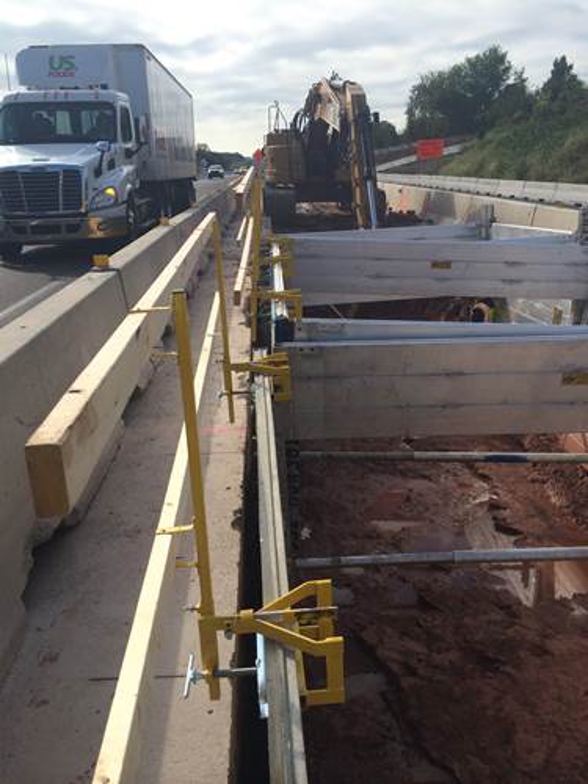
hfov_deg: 46.8
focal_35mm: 30
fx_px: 679
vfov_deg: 60.0
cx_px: 294
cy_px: 392
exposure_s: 1/2160
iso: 40
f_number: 2.2
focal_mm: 4.12
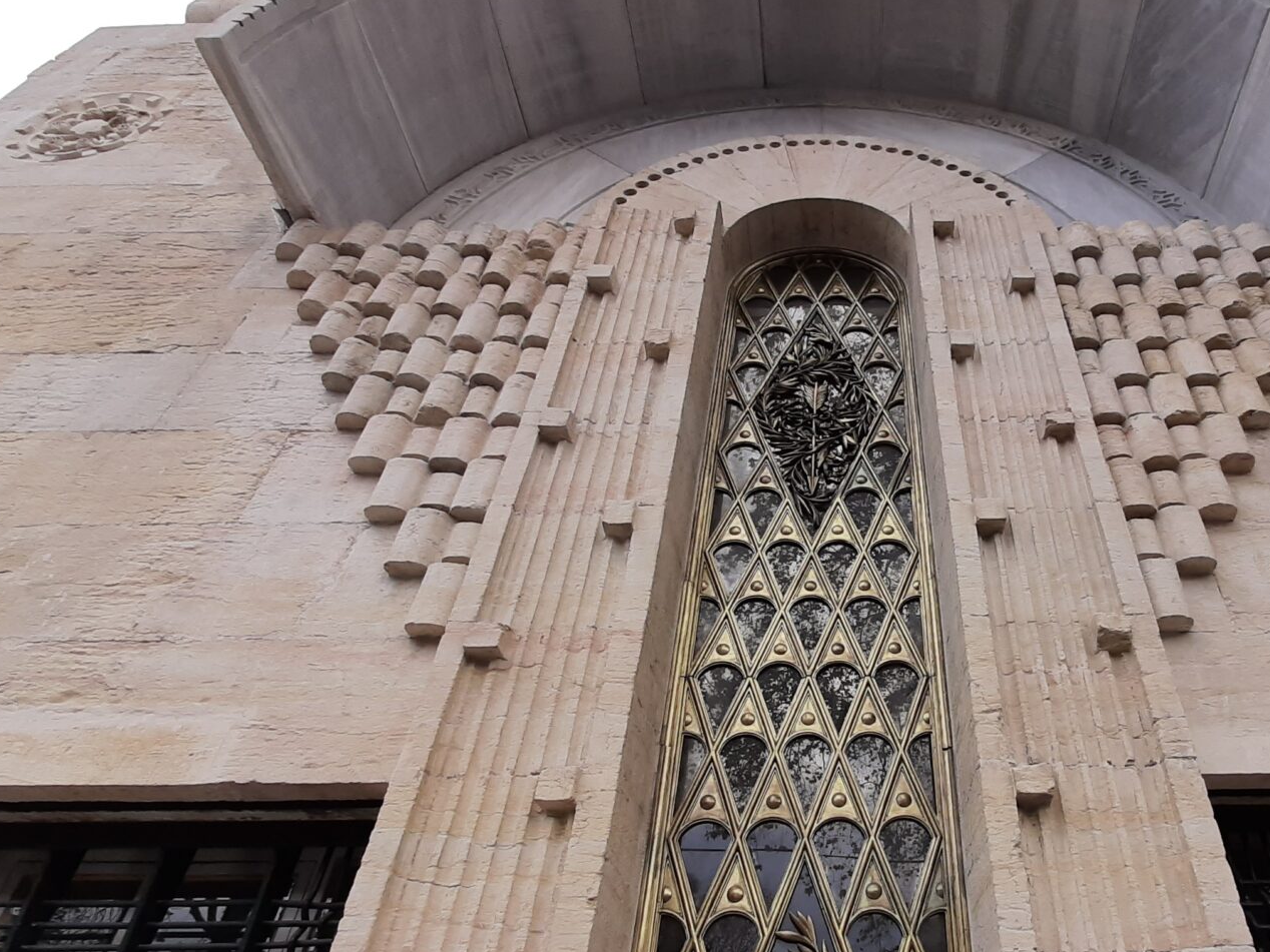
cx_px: 820
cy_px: 587
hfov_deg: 77.1
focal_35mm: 21
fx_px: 770
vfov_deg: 62.7
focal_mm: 1.42
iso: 40
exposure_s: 1/292
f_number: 2.2
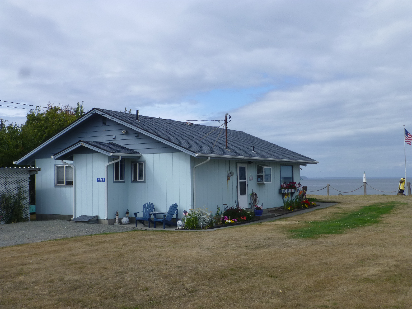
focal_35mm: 41
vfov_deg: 35.1
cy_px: 154
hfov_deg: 45.8
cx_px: 206
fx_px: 488
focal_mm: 7.4
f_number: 3.9
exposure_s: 1/1300
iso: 100
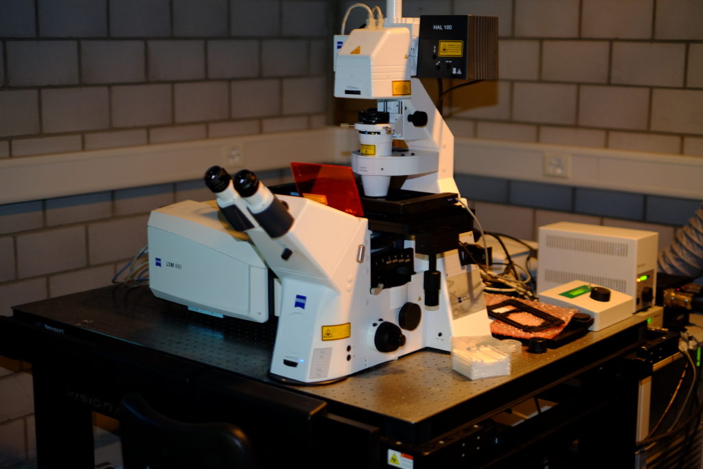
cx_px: 352
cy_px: 234
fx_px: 1035
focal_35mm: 53
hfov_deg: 37.5
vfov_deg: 25.5
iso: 400
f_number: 1.6
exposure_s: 1/30
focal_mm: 35
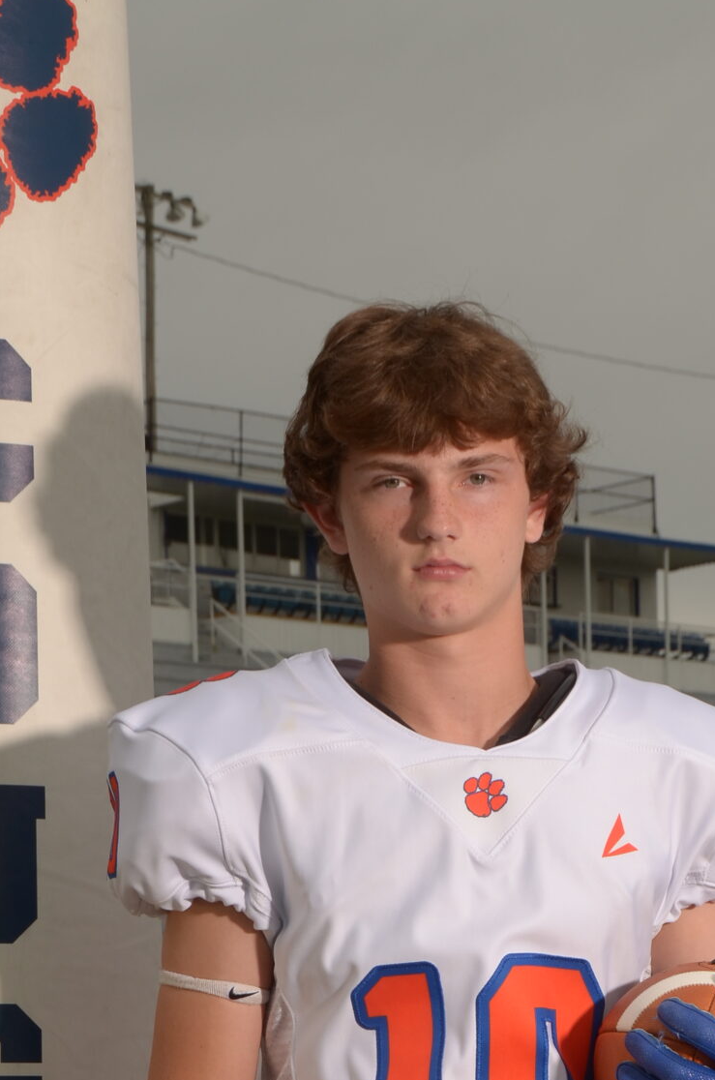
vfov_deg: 16.9
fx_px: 3502
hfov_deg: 11.6
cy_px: 1211
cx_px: 524
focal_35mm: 117
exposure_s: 1/125
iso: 100
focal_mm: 34
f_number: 10
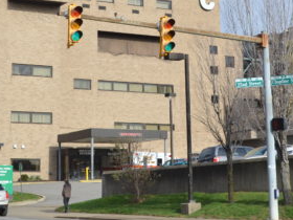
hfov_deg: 21.1
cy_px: 25
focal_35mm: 93
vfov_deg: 15.7
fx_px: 787
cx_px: 131
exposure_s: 1/250
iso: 100
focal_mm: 24
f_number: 8
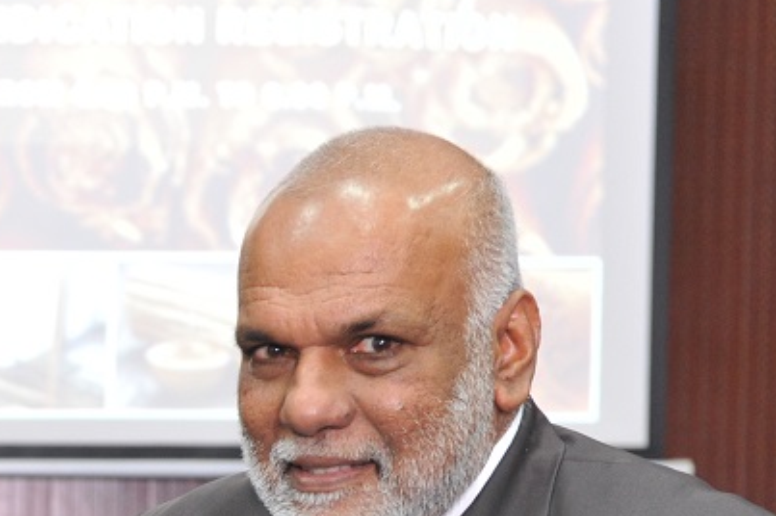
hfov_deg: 12.8
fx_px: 3360
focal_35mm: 156
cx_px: -206
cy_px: 775
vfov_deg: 8.6
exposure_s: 1/50
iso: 1600
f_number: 3.5
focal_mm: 50
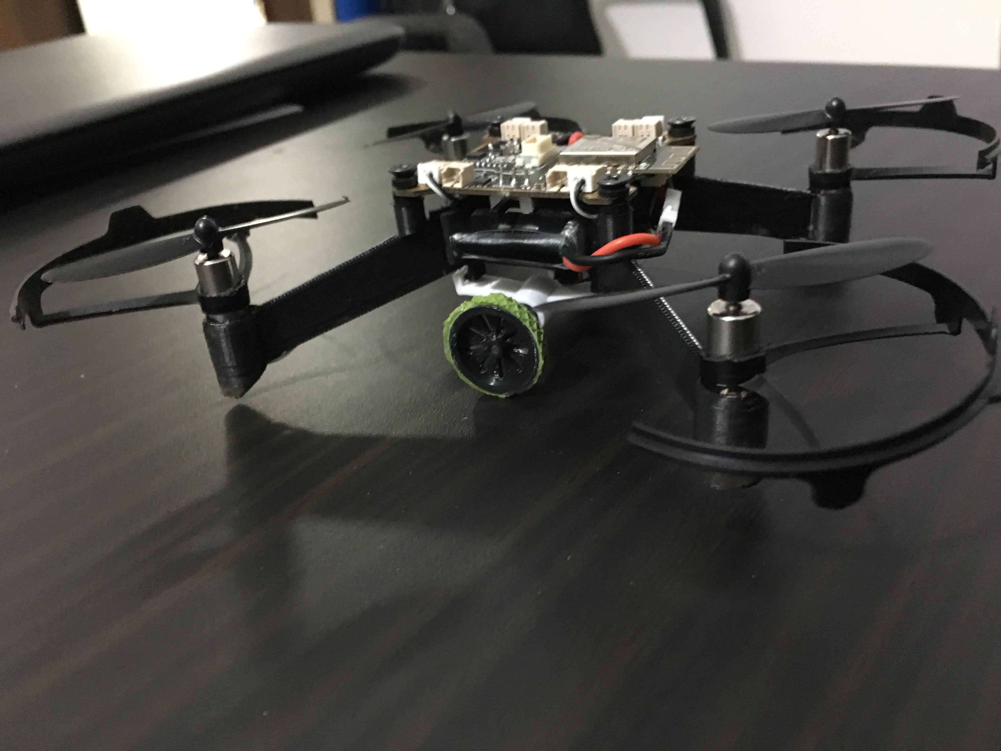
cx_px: 500
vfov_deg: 48.2
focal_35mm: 29
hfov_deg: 61.7
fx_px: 839
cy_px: 376
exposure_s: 1/17
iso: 640
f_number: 2.2
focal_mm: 4.15
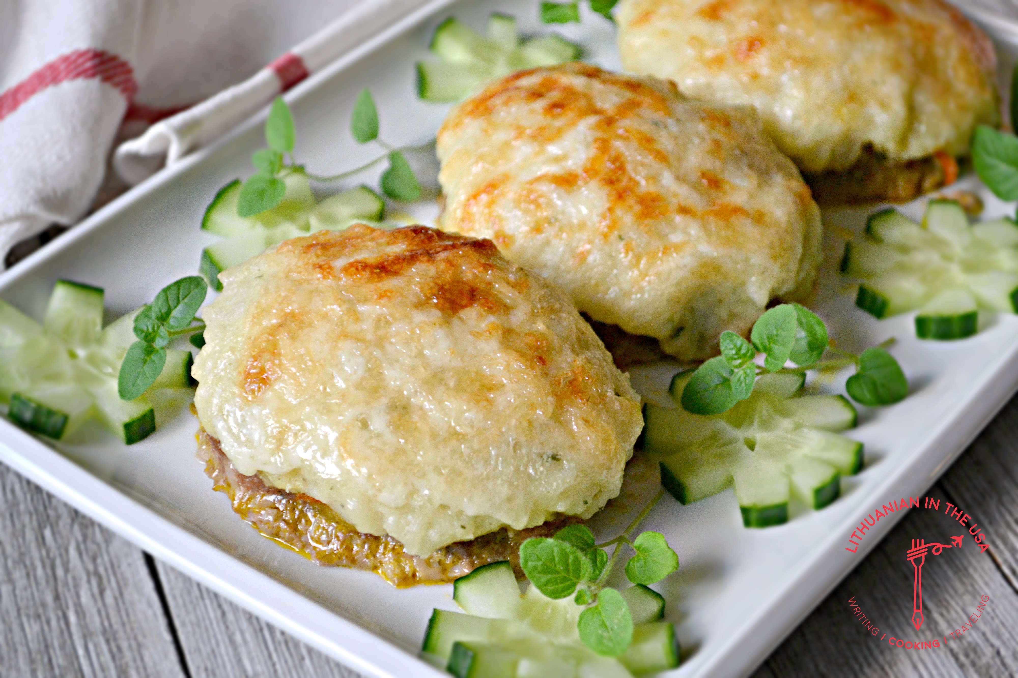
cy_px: 339
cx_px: 509
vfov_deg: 16.6
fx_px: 2333
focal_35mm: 82
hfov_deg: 24.6
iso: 800
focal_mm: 55
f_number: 5.6
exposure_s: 1/25
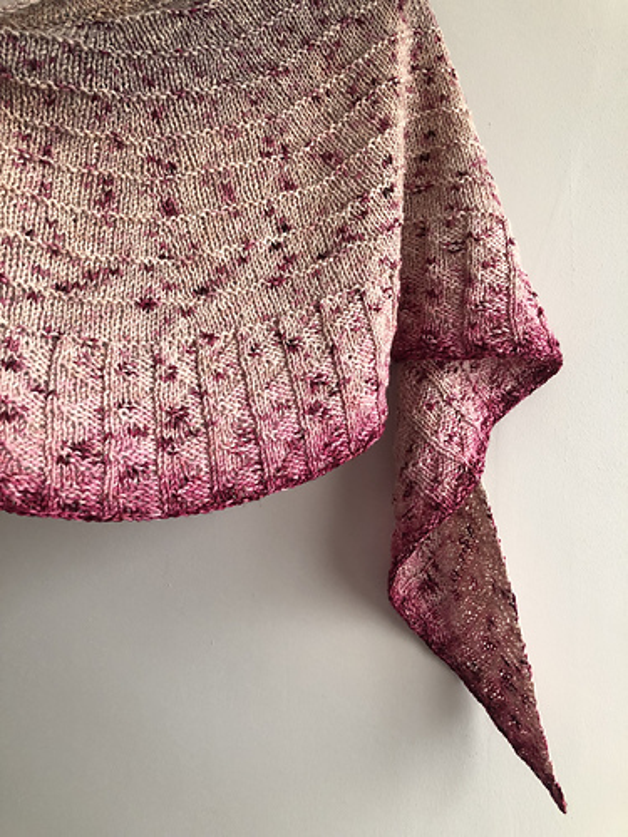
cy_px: 418
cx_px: 314
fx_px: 677
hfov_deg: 49.7
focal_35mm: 28
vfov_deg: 63.4
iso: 40
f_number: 1.8
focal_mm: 3.99
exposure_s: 1/30
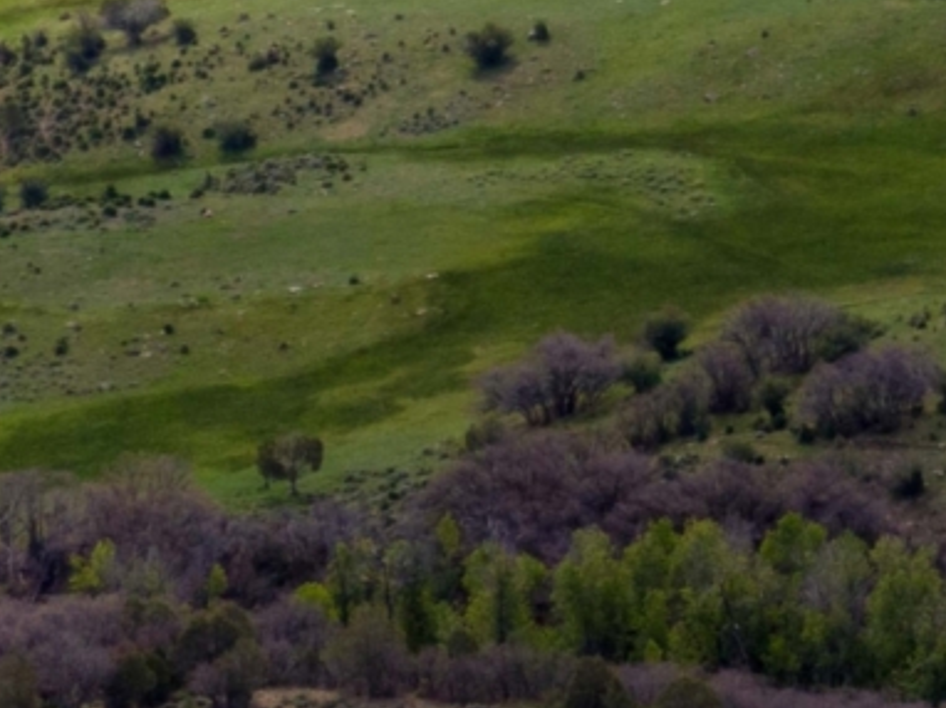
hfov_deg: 9.9
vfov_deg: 7.5
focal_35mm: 193
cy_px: -378
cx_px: 1506
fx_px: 5271
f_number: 3.8
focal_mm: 8.6
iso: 100
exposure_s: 1/500
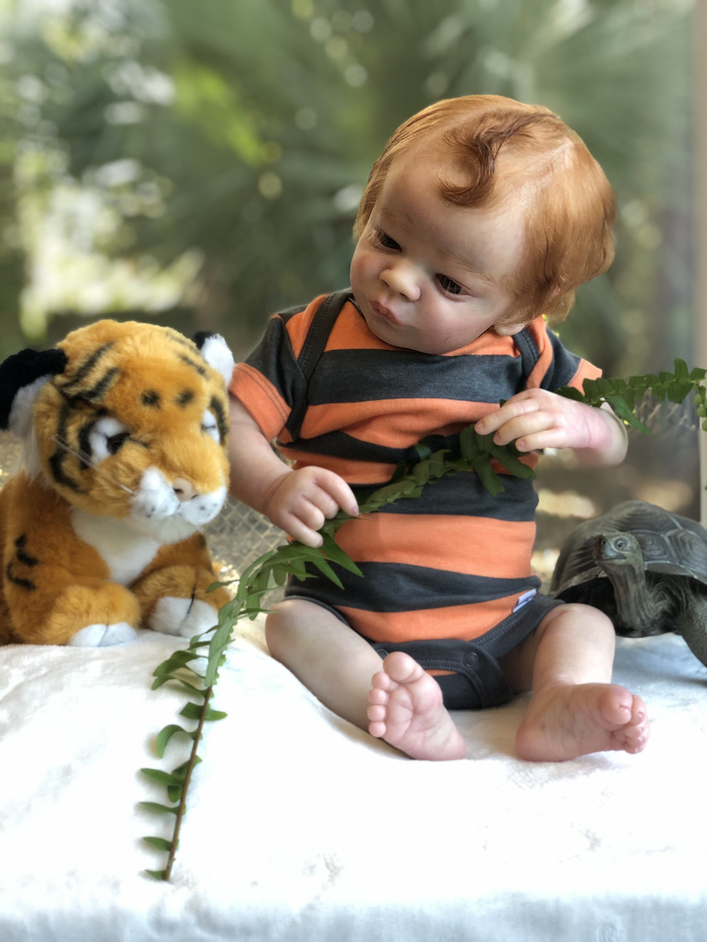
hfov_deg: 28.0
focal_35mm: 52
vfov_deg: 36.8
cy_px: 471
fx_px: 1416
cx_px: 354
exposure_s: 1/60
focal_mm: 6
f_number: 2.4
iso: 64
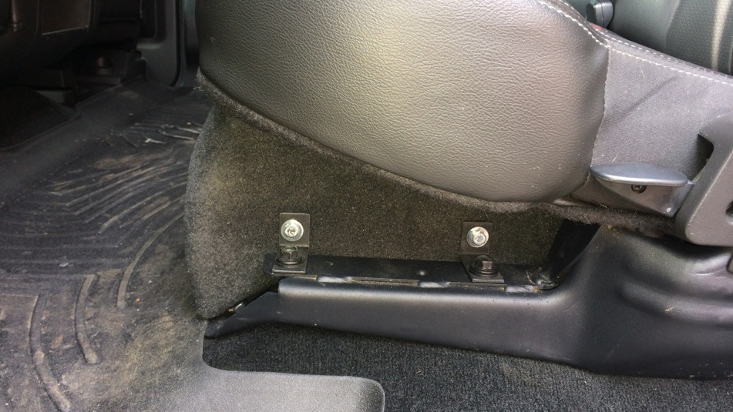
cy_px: 198
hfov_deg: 59.5
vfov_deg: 35.6
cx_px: 366
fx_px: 641
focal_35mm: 33
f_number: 2.2
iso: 64
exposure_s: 1/30
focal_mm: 4.12
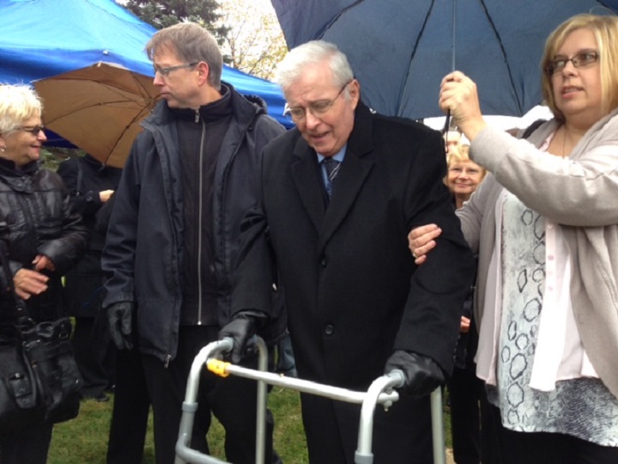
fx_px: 589
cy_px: 232
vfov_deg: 42.9
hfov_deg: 55.4
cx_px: 309
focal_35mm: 33
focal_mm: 4.12
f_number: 2.4
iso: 50
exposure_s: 1/60
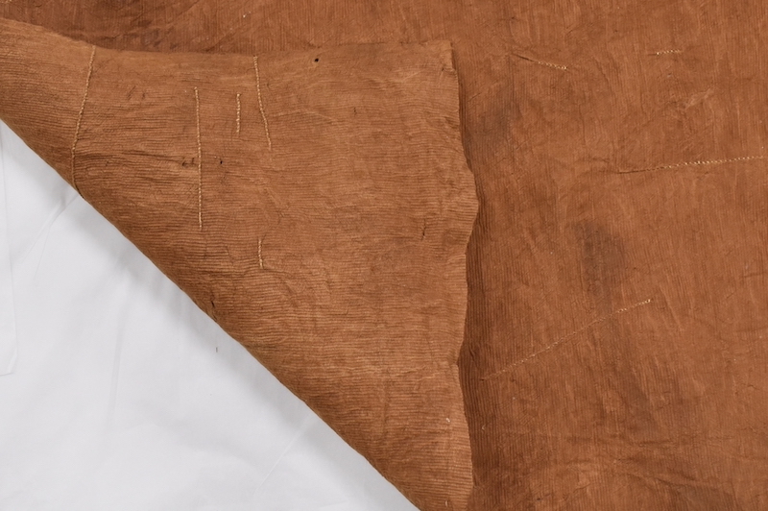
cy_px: 256
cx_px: 384
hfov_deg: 43.6
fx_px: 959
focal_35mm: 45
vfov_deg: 29.8
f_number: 5.6
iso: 640
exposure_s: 1/15
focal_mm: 30
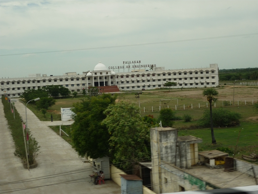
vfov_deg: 22.9
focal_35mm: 64
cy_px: 97
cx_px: 129
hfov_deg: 30.3
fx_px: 477
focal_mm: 10.6
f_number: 11
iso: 80
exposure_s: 1/125
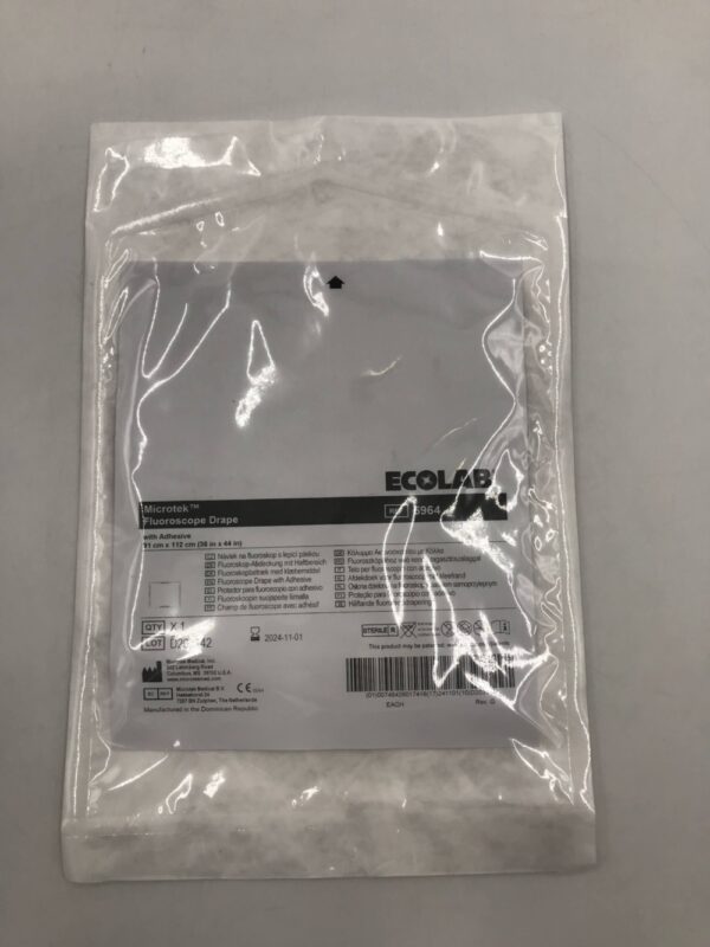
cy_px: 474
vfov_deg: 63.4
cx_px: 355
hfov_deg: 49.7
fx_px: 766
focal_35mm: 28
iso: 25
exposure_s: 1/60
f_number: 1.8
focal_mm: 3.99
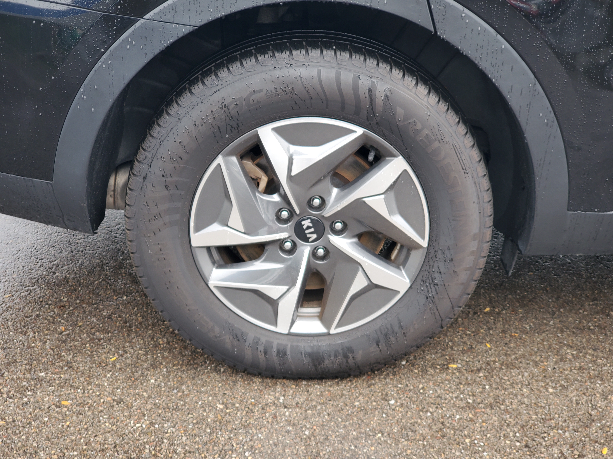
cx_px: 306
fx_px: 921
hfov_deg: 36.8
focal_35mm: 52
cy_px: 230
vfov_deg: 28.0
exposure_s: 1/30
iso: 64
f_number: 2.09
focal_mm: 6
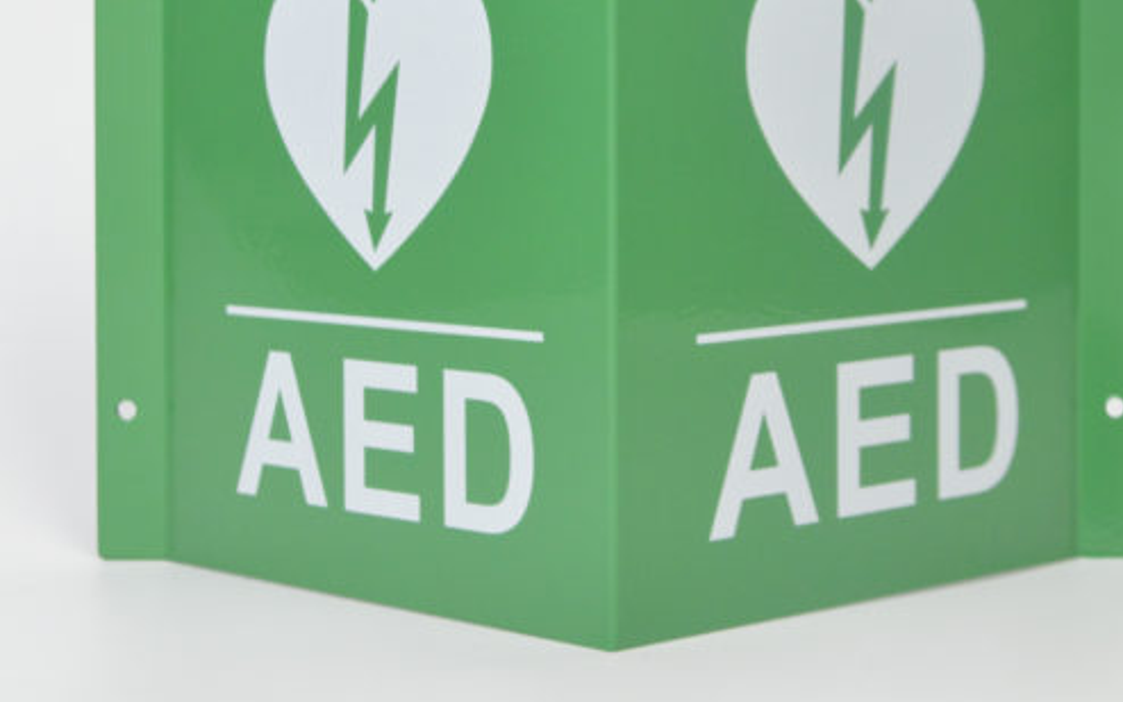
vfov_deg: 13.7
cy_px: 159
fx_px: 2908
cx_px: 691
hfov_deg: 21.8
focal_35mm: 95
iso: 1600
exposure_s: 1/80
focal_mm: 32
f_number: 5.6
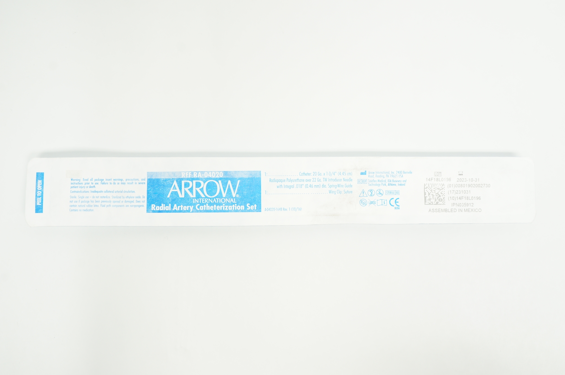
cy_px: 188
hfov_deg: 62.0
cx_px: 282
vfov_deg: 43.5
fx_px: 470
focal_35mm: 30
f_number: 10
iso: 400
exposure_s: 1/15
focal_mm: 20
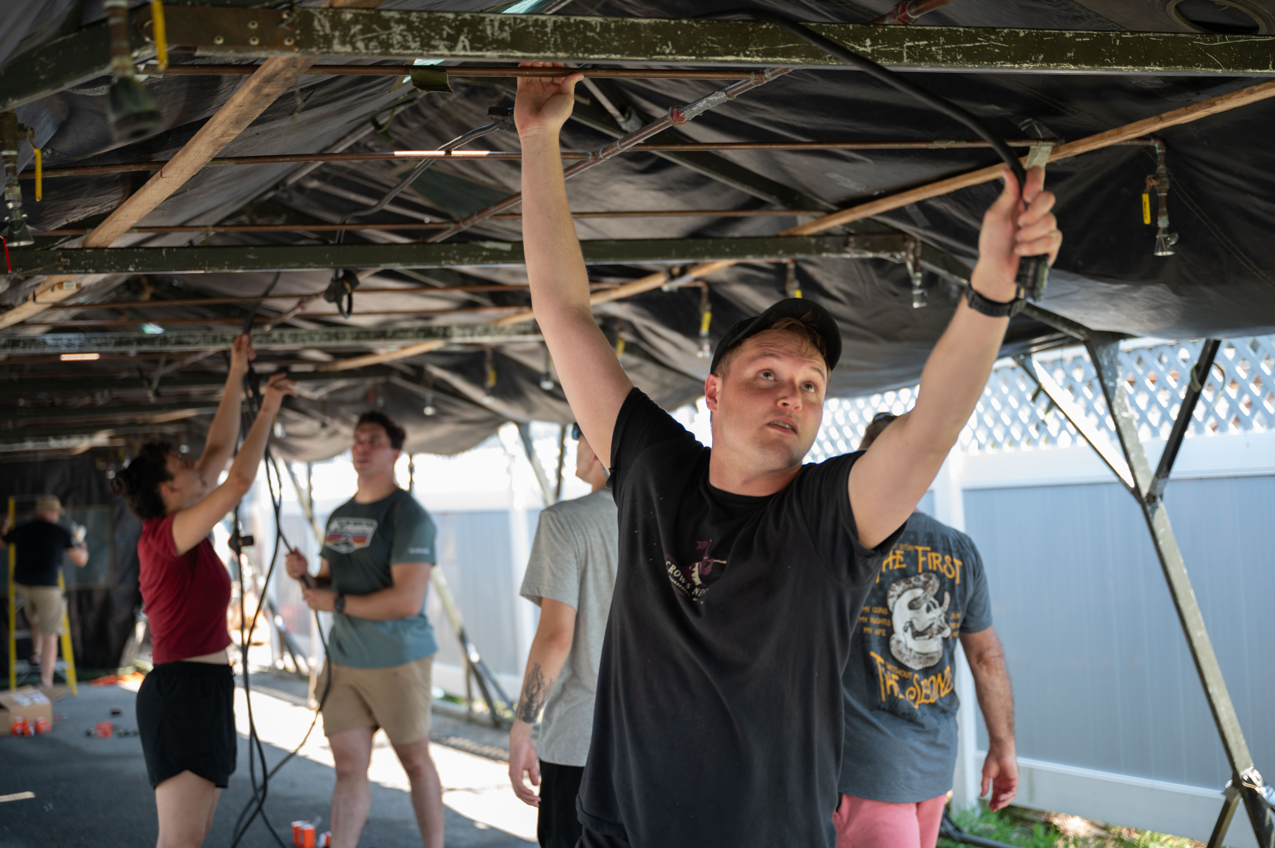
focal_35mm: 57
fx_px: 2017
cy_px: 424
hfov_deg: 35.1
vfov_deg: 23.7
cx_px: 638
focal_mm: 57
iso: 500
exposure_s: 1/400
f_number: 2.8
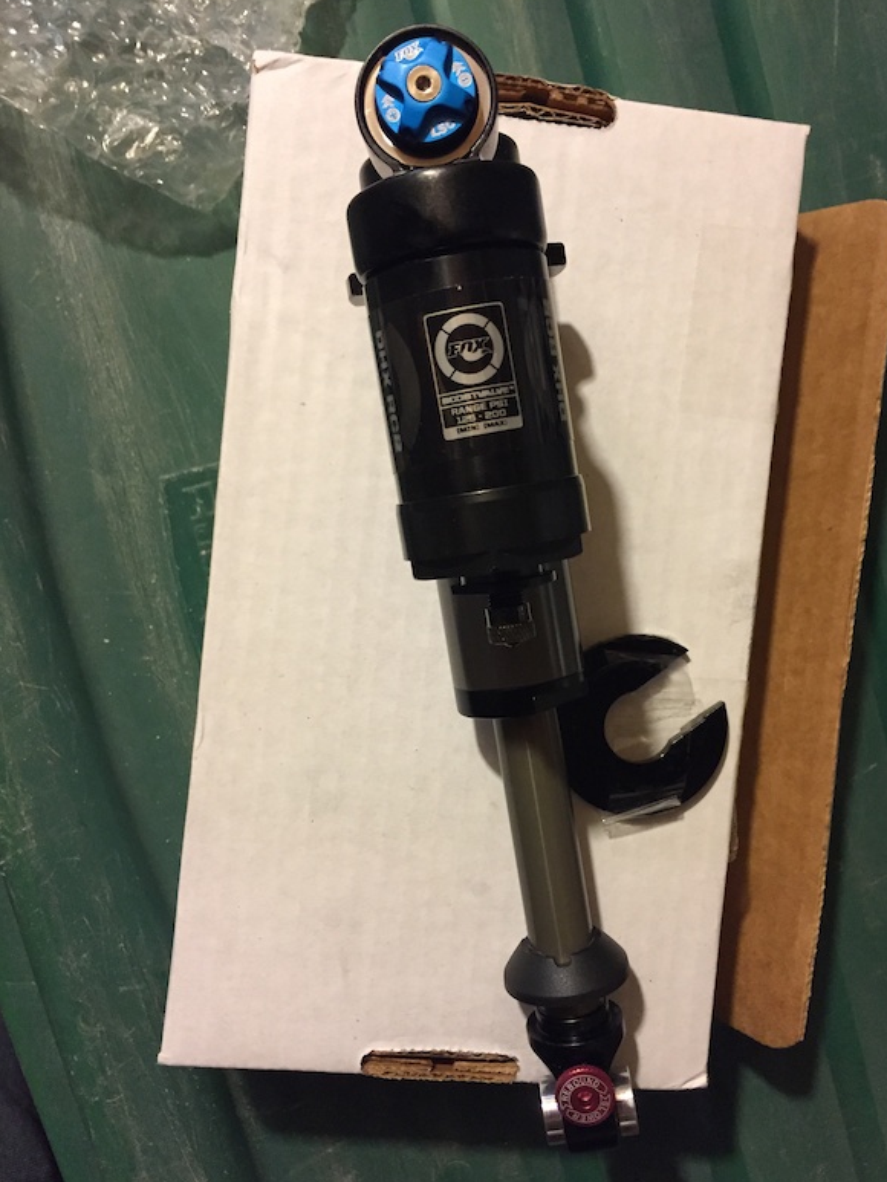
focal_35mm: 30
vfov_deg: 60.0
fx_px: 1025
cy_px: 604
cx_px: 456
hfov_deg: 46.8
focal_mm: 4.15
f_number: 2.2
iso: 250
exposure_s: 1/30
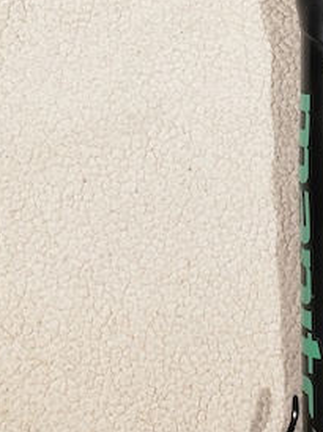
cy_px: -44
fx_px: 947
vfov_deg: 24.0
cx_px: 416
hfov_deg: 18.1
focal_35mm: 76
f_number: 1.5
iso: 250
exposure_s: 1/60
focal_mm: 4.3
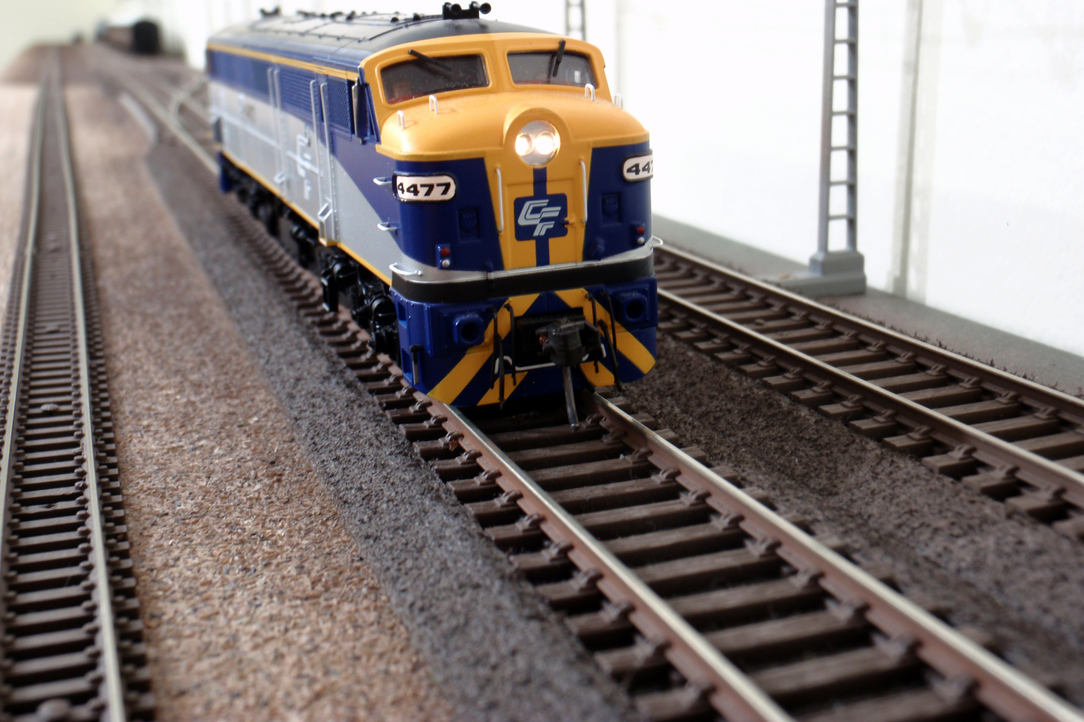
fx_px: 1265
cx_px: 547
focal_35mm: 42
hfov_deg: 46.4
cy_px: 318
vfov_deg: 31.9
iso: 64
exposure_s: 1/3
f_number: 3.9
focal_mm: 7.25
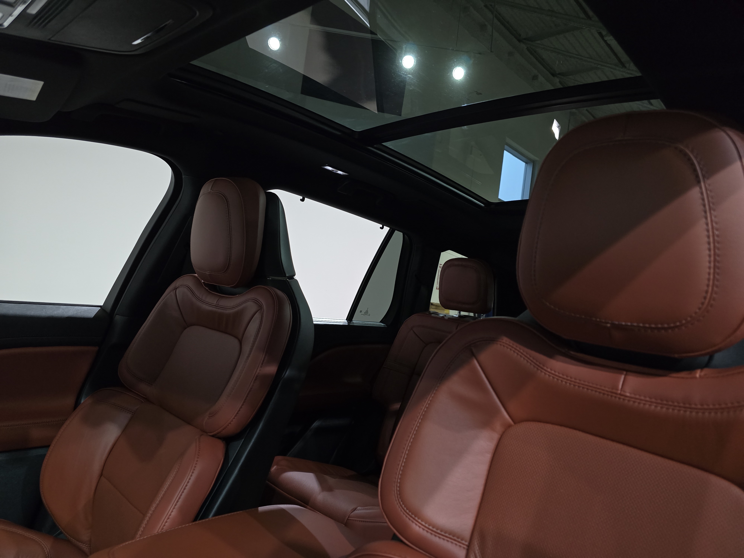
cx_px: 372
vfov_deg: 58.9
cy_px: 279
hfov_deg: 73.9
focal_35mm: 23
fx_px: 494
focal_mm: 6.3
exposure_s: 1/120
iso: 640
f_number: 1.7
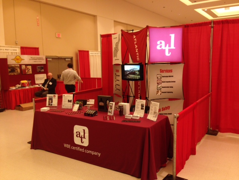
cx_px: 120
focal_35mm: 33
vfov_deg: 42.9
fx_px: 228
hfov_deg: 55.4
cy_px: 90
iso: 80
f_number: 2.4
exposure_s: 1/20
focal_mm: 4.12
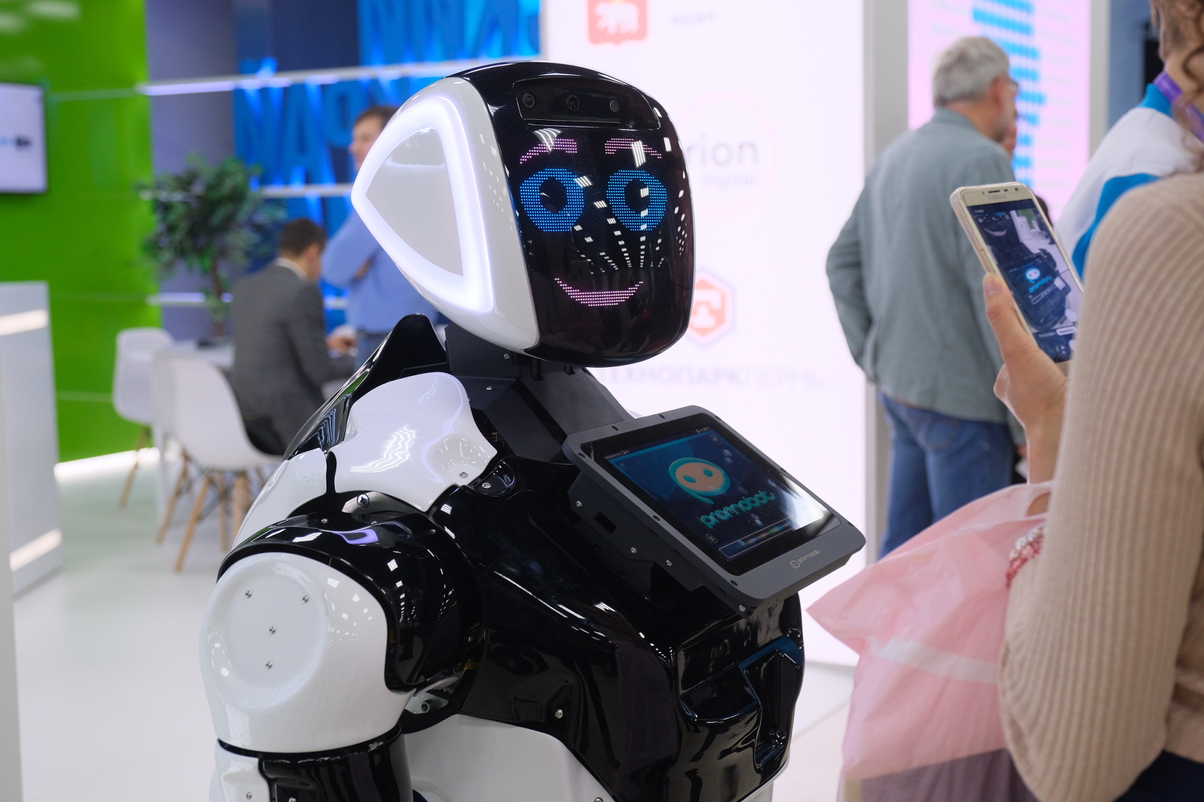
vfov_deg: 27.0
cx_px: 602
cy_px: 401
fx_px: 1672
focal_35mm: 50
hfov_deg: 39.6
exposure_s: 1/125
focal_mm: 33.2
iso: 1000
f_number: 3.6
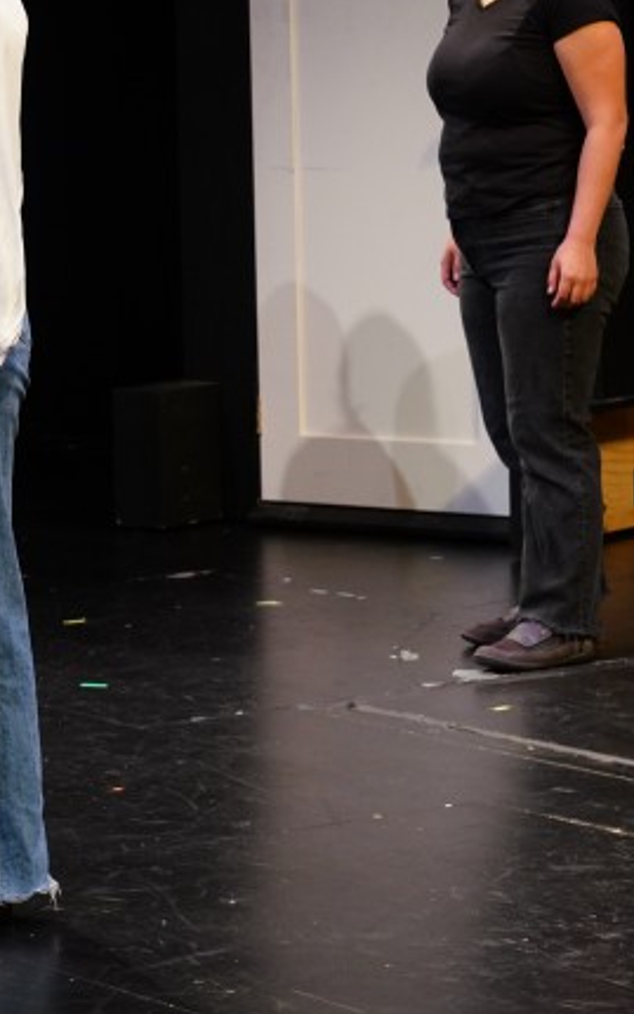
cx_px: 12
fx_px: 4614
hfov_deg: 7.8
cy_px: 156
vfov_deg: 12.5
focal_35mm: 167
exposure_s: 1/125
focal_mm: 55
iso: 1000
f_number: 5
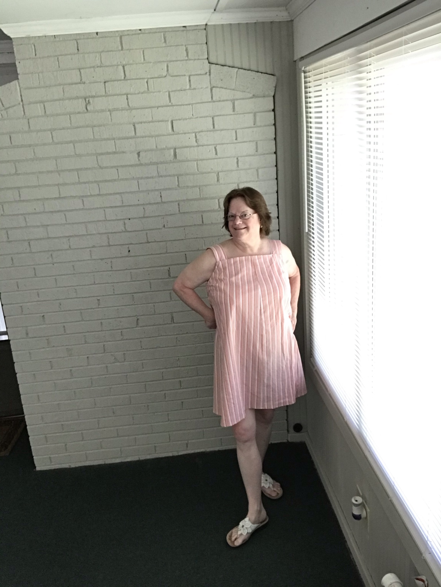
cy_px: 294
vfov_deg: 56.8
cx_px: 220
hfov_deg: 44.2
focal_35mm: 32
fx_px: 543
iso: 100
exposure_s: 1/30
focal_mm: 2.87
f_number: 2.2
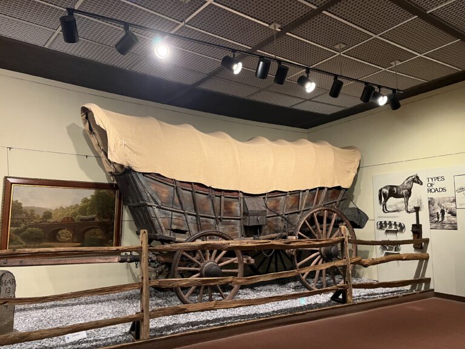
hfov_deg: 67.3
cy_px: 174
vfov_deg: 53.1
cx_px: 232
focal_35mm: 26
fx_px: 349
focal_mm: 5.1
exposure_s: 1/50
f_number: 1.6
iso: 500
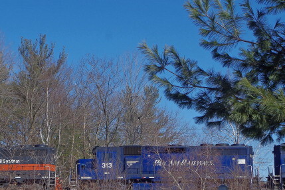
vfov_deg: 14.9
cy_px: 150
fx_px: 720
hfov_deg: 22.3
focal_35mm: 91
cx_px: 112
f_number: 5.6
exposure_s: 1/1000
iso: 200
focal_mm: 30.63
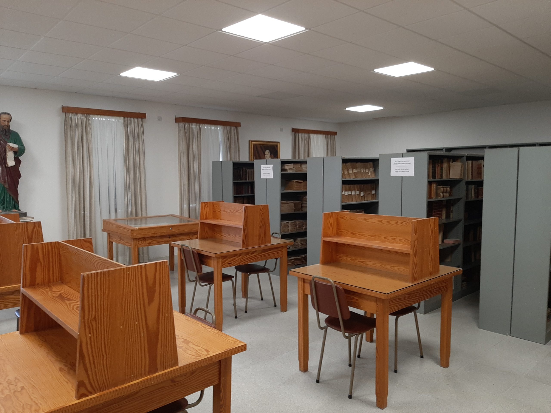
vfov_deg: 53.1
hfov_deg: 67.3
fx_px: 414
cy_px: 206
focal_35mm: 26
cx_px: 276
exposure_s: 1/50
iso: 80
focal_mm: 3.93
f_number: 1.7
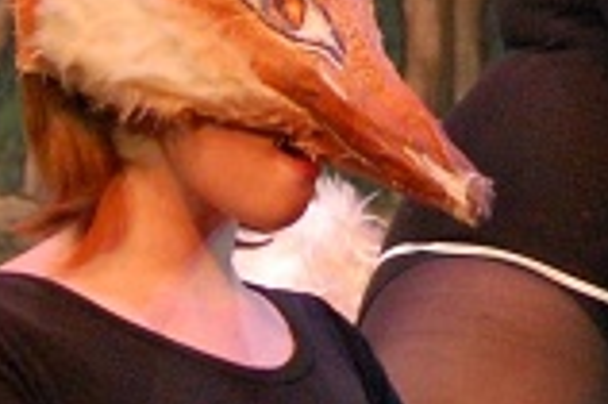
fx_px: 7910
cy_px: -42
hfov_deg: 4.3
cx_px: 1447
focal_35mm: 469
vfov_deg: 2.9
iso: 1600
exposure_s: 1/160
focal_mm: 55
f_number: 6.3
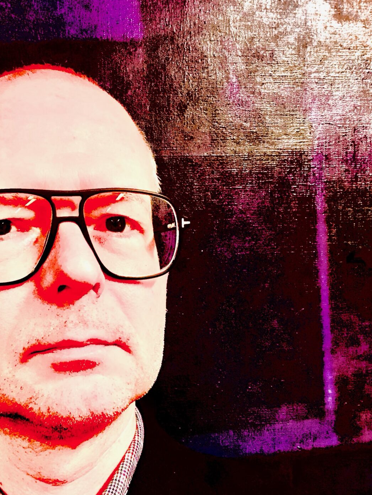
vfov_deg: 40.1
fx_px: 672
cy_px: 312
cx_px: 149
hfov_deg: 30.8
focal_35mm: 47
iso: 320
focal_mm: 2.87
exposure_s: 1/50
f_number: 2.2
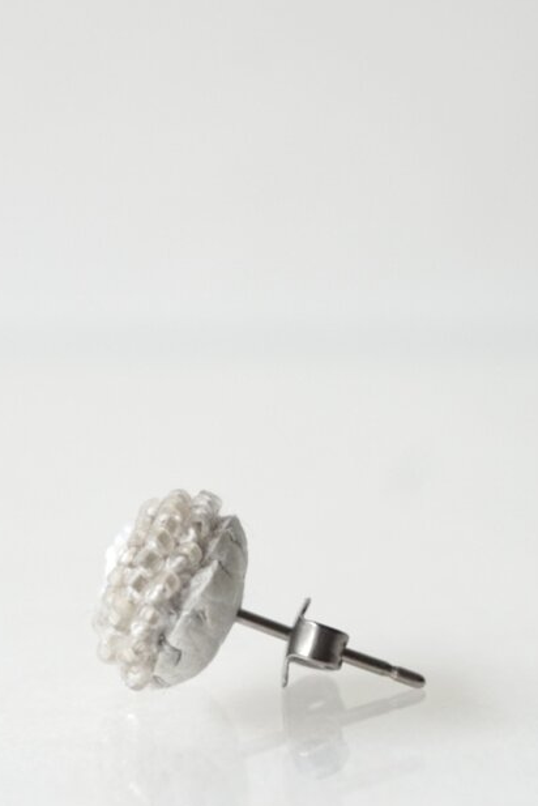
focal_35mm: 105
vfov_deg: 19.4
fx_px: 2346
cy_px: 560
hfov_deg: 13.1
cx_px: 232
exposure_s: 1/80
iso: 640
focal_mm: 45
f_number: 5.6
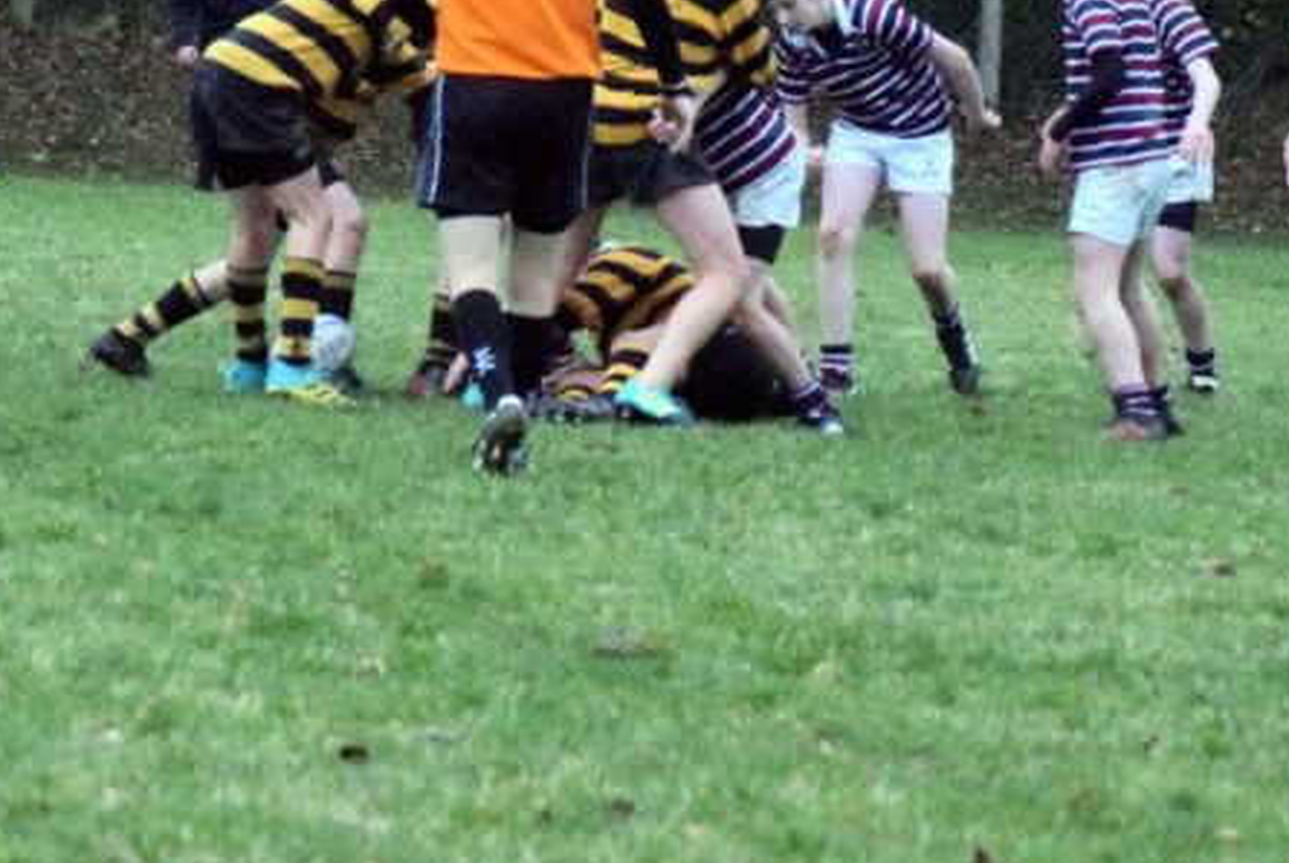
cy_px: 281
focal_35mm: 350
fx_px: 12543
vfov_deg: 3.9
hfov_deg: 5.9
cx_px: 588
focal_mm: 135
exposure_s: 1/2500
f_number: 9
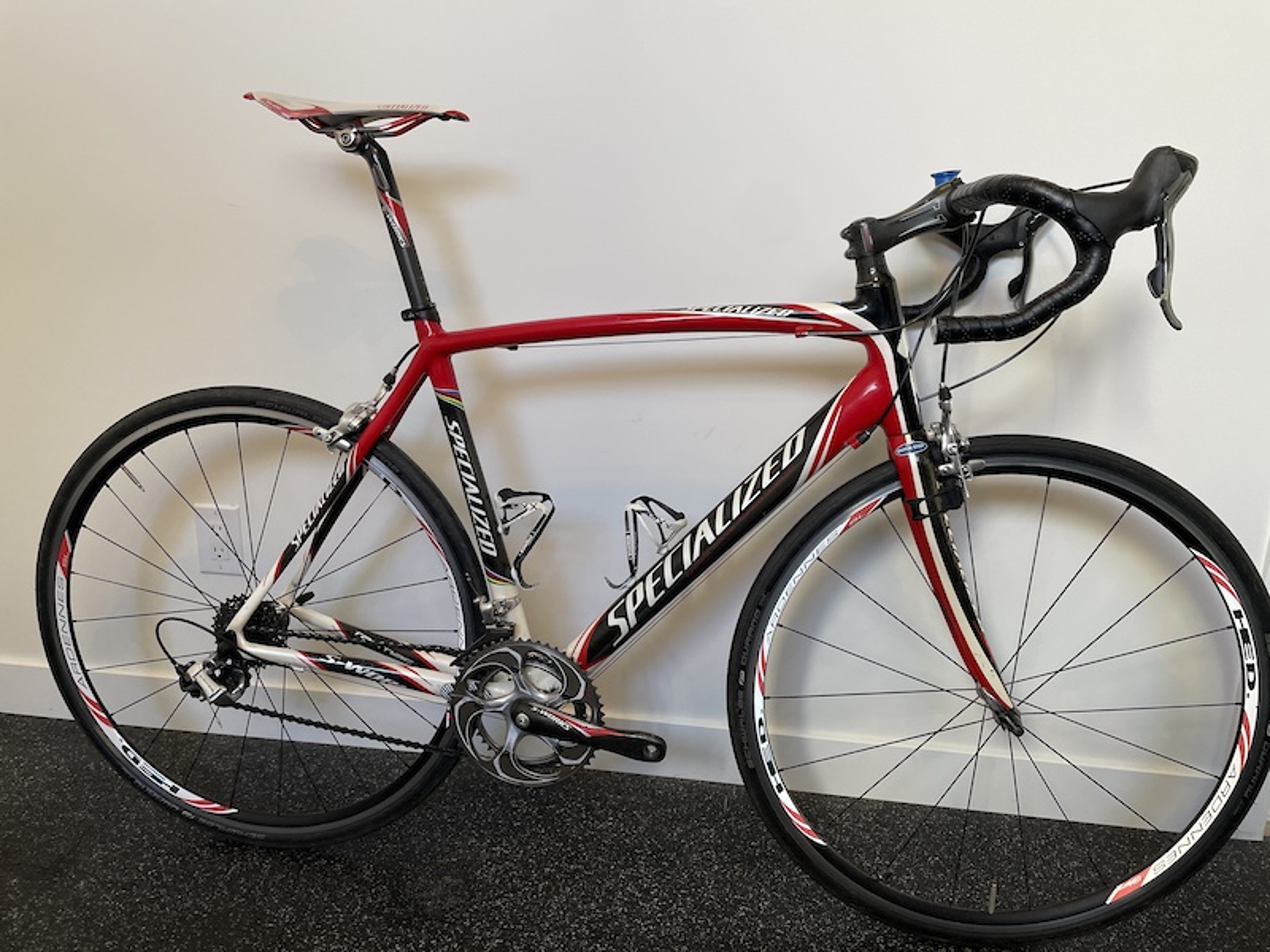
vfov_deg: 53.1
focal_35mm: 26
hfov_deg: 67.3
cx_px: 635
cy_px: 476
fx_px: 954
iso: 64
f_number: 1.6
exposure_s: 1/60
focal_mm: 4.2
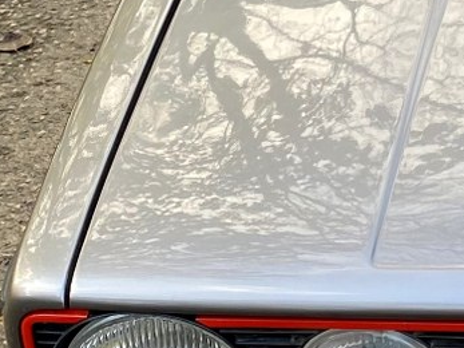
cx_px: 751
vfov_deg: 9.8
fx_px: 2010
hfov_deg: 12.4
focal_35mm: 150
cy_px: -43
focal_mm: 4.25
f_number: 1.8
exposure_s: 1/121
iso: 32
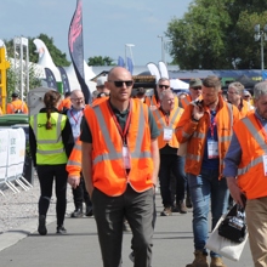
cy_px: 132
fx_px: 3744
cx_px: 334
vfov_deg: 4.1
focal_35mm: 429
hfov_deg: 4.1
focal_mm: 200
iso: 1250
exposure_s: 1/1250
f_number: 11
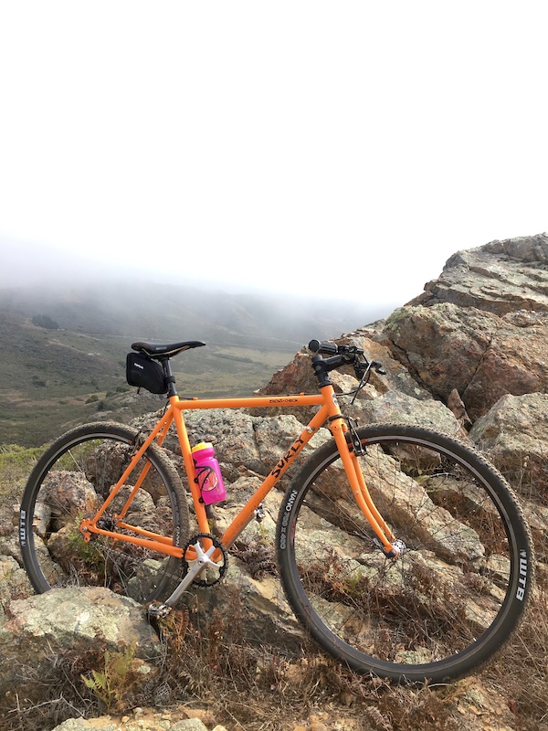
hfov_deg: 48.2
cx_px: 274
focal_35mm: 29
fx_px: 612
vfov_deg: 61.7
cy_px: 366
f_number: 2.2
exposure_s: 1/615
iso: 25
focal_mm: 4.15
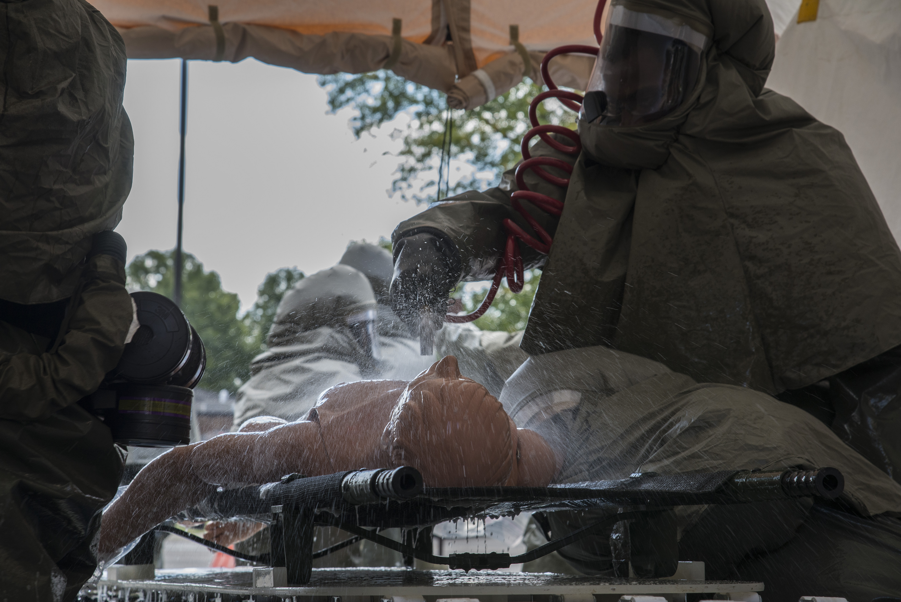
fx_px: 2378
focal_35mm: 95
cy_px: 301
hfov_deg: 21.5
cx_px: 450
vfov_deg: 14.4
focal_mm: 95
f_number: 10
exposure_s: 1/160
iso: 640
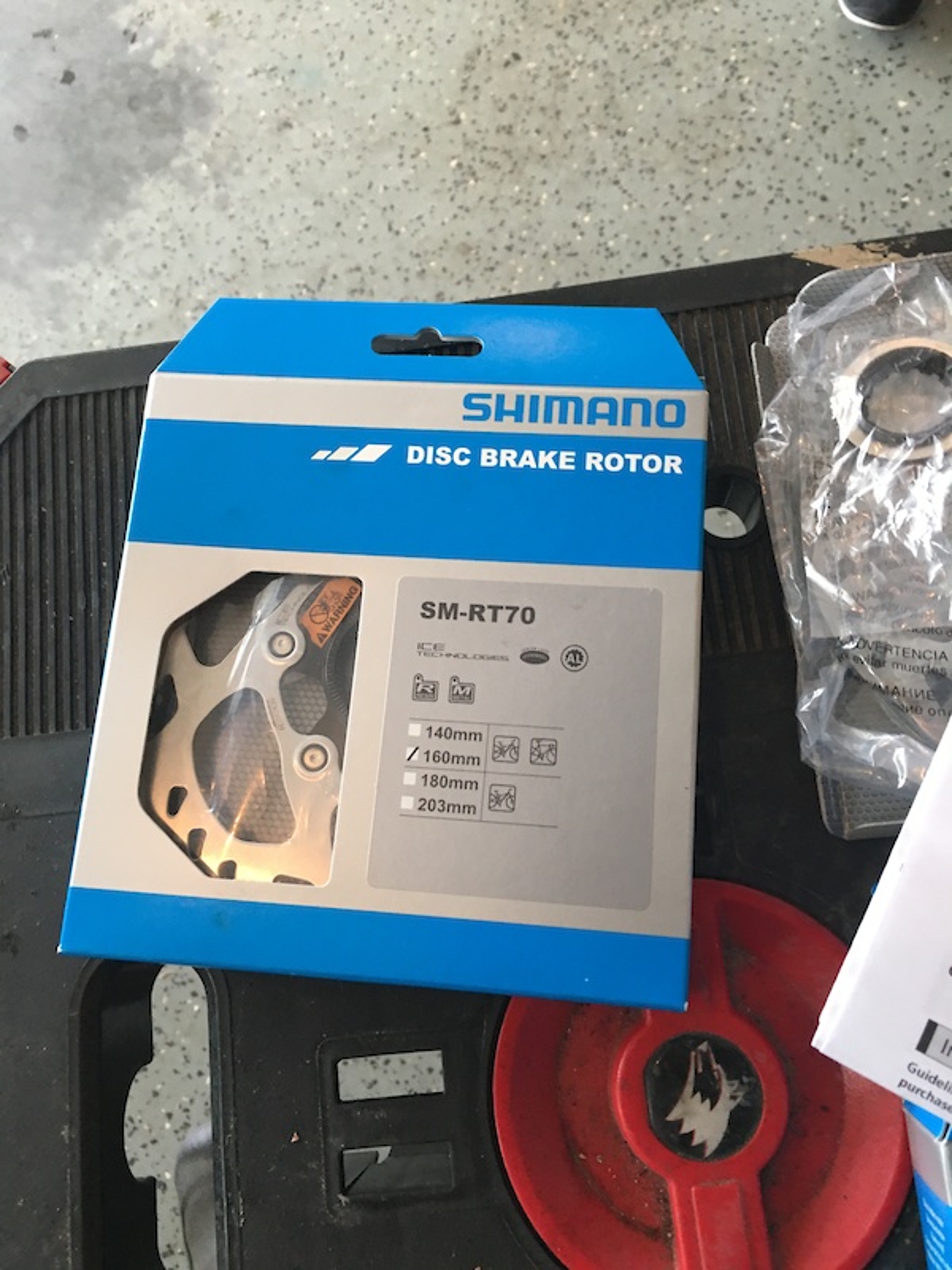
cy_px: 635
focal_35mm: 29
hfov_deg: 48.2
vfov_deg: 61.7
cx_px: 476
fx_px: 1063
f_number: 2.2
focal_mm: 4.15
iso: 64
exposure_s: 1/15
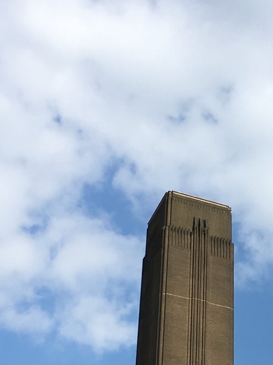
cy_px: 392
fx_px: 1041
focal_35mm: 99
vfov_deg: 19.1
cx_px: 296
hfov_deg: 14.6
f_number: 2.2
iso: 25
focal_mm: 4.15
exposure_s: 1/2024
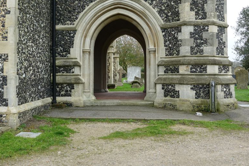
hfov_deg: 44.3
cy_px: 62
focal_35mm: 44
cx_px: 101
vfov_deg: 30.4
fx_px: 304
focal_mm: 12.33
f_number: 3.2
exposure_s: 1/250
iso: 100
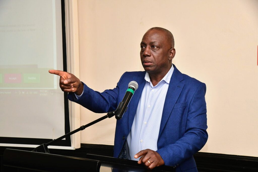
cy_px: 86
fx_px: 559
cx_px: 129
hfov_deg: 26.0
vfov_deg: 17.5
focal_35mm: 78
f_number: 11
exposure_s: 1/250
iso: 3200
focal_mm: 78
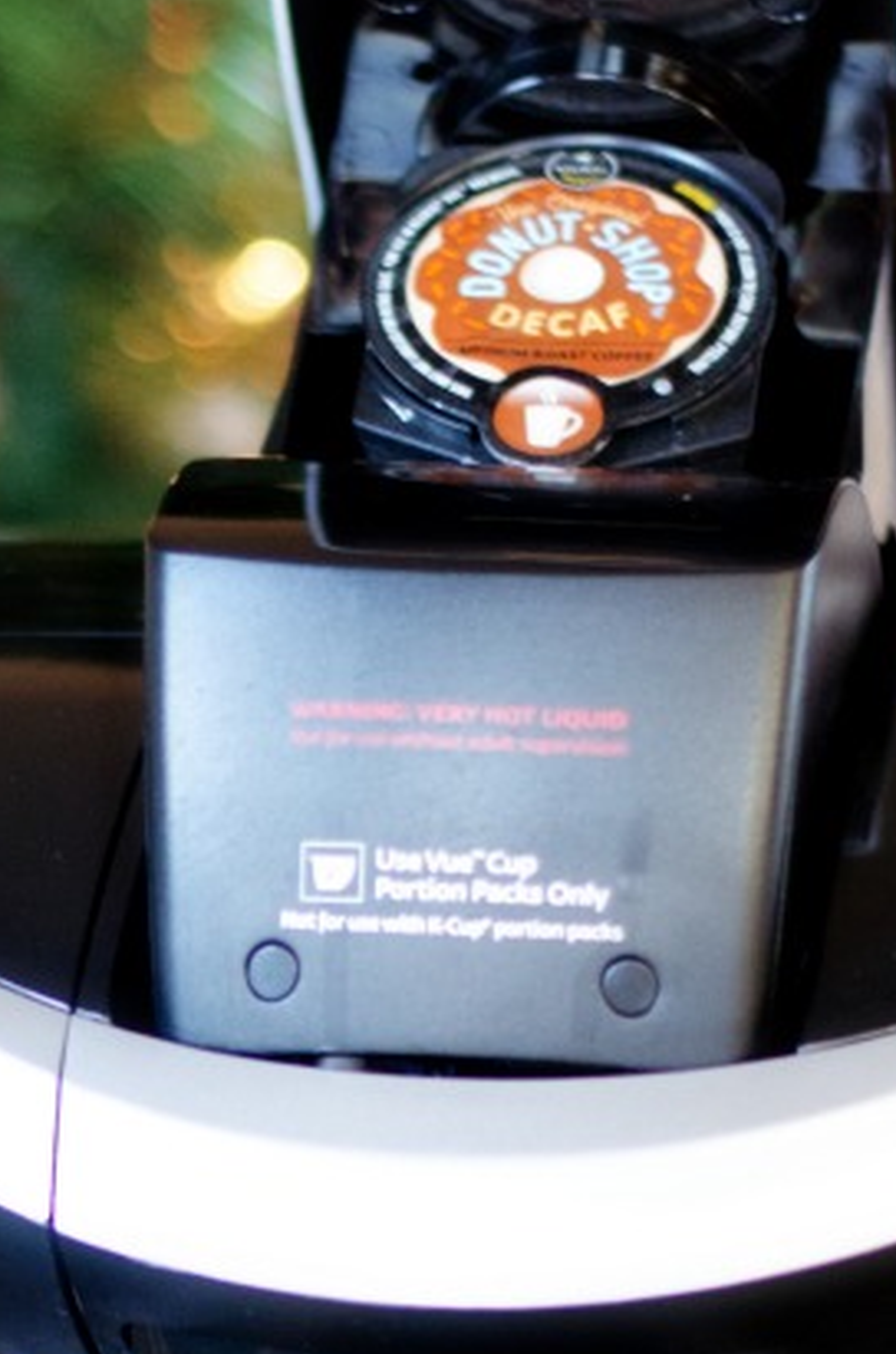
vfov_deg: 11.4
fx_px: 6716
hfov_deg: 7.6
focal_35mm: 179
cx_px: 0
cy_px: 1372
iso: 1000
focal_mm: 50
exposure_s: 1/100
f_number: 2
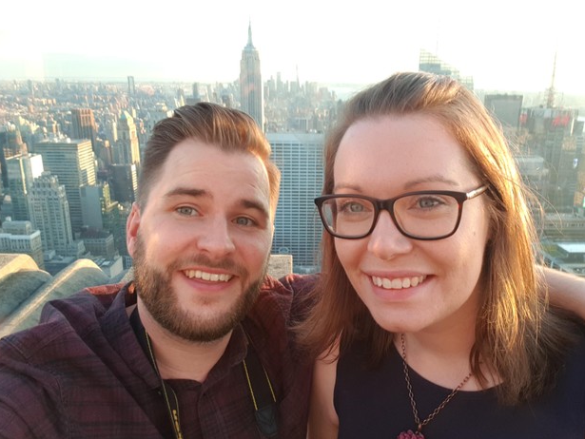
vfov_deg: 53.1
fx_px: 440
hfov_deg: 67.3
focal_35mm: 26
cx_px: 300
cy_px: 212
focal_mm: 2.92
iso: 40
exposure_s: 1/110
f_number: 1.7
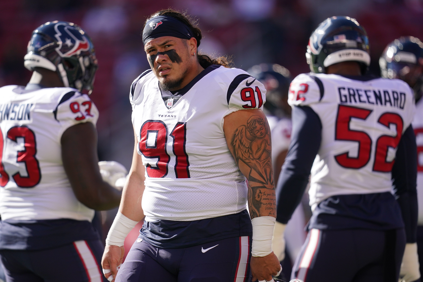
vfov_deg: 3.4
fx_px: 4700
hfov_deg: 5.2
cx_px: 212
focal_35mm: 400
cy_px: 141
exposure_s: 1/4000
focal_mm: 400
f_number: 2.8
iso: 500
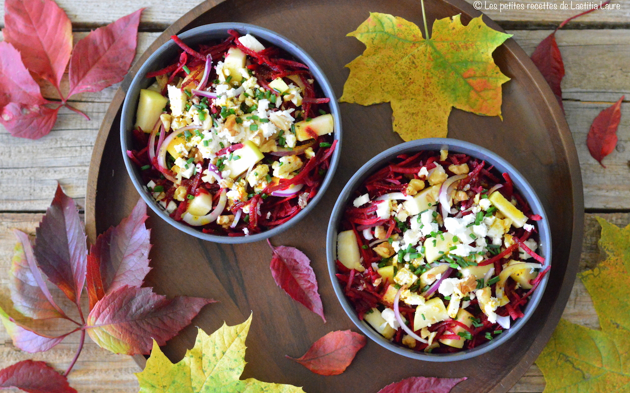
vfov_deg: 16.9
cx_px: 313
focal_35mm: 77
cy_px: 207
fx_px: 1322
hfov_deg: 26.8
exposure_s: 1/50
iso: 6400
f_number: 5
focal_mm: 50
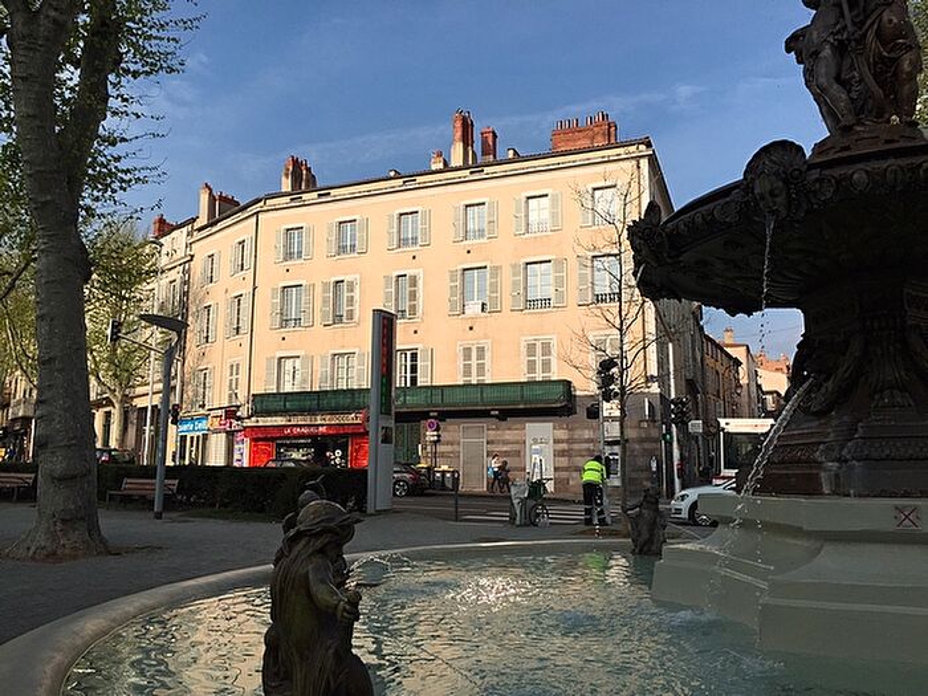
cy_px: 348
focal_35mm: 29
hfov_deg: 61.7
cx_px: 464
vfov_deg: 48.2
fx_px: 777
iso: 32
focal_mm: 4.15
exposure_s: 1/2326
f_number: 2.2
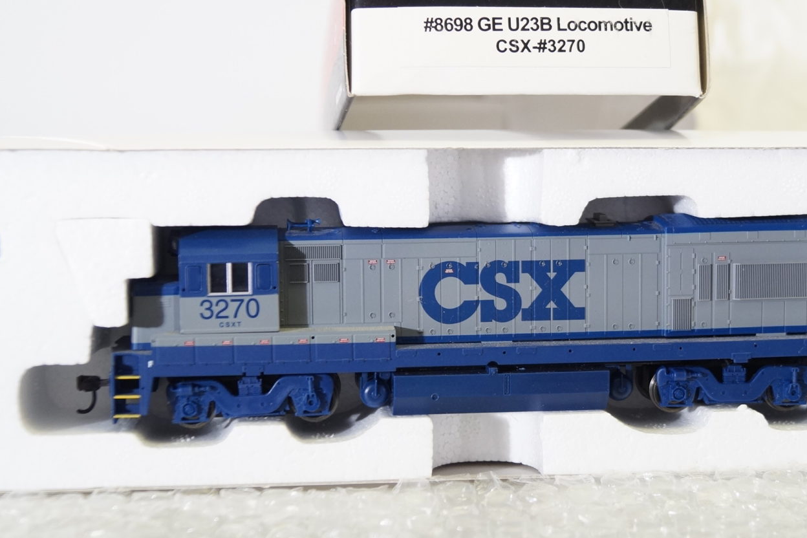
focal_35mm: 64
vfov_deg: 21.2
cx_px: 460
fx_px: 1435
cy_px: 229
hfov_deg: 31.4
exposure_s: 1/160
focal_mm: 26
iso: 500
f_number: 4.5
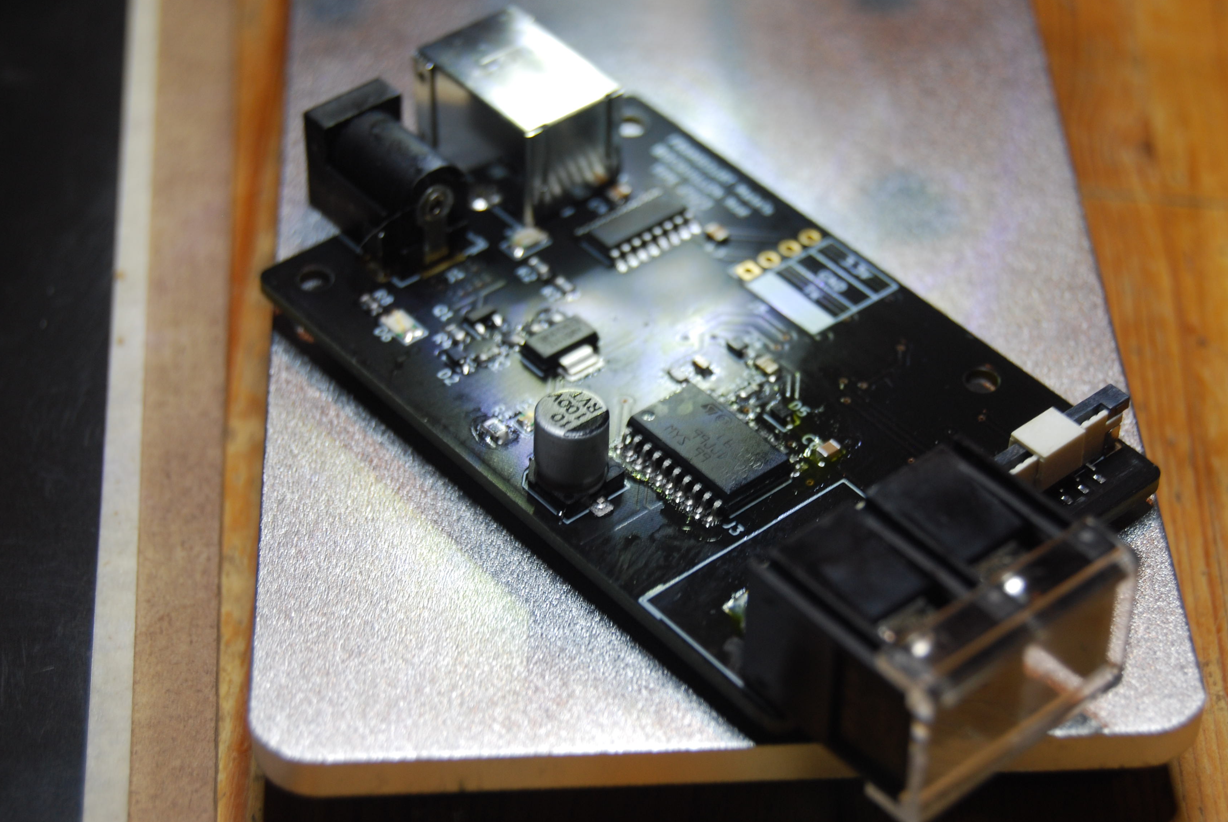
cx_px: 683
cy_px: 407
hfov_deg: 21.7
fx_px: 3195
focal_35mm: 94
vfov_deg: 14.7
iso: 220
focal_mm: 55
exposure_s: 1/30
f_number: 5.6
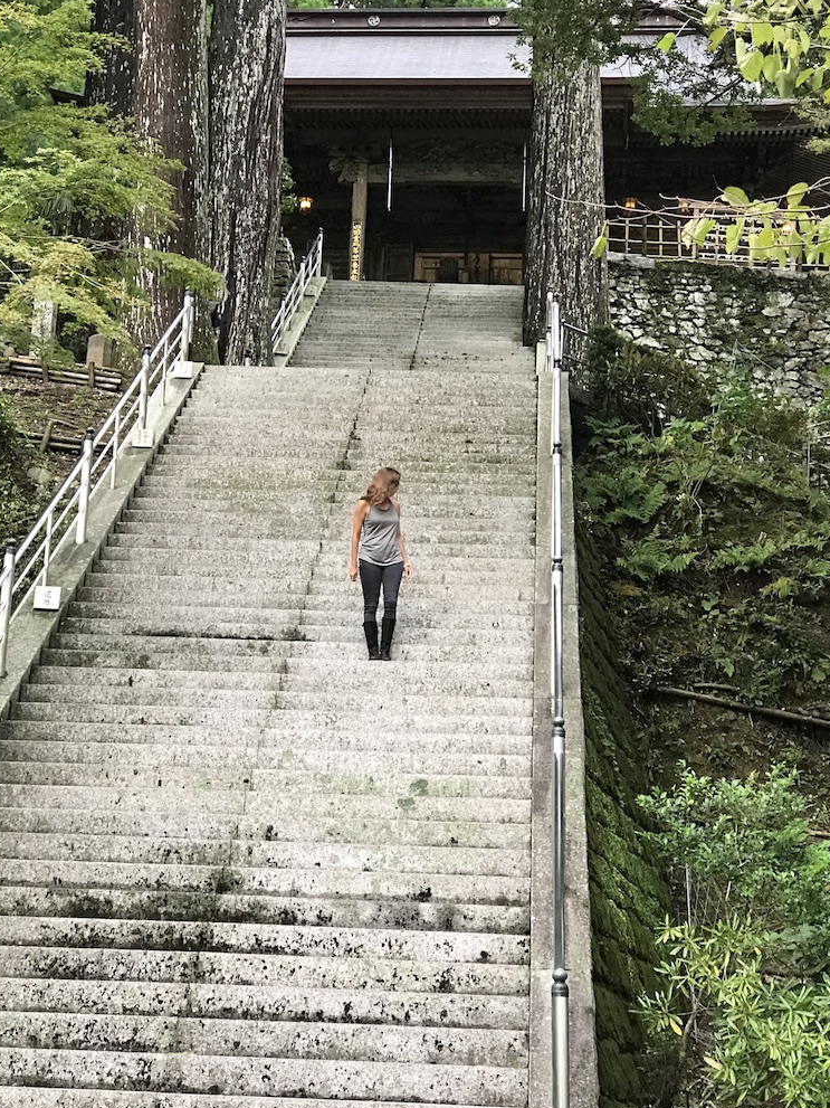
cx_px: 384
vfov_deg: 28.1
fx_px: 2206
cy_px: 443
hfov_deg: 21.3
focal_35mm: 69
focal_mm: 6.6
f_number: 2.8
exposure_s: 1/60
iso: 100
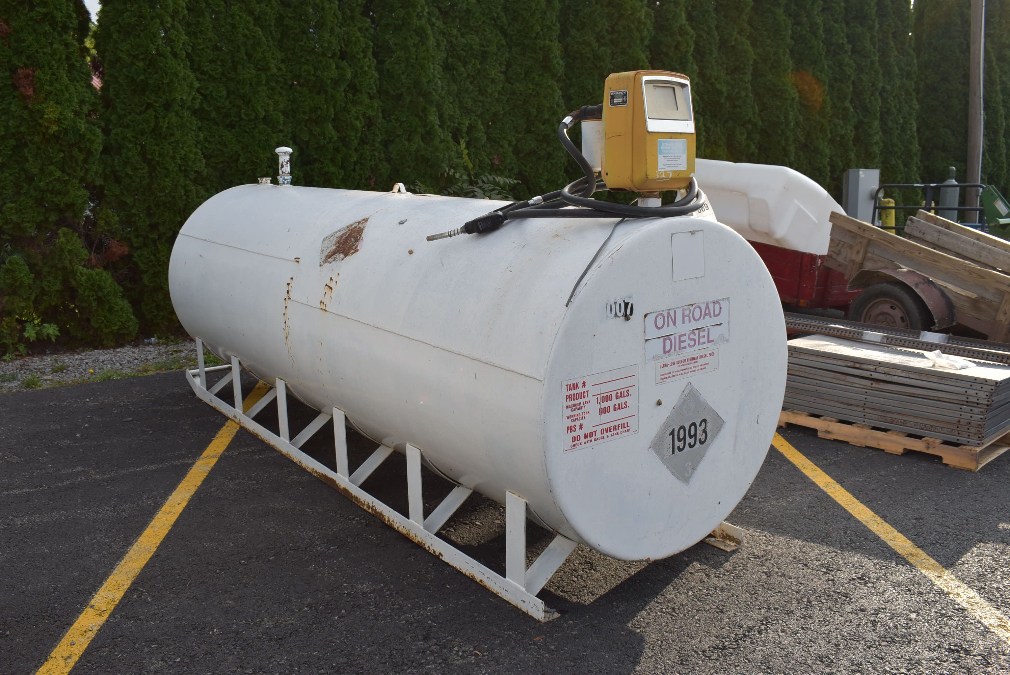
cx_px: 505
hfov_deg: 57.2
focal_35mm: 33
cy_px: 338
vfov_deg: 40.0
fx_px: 927
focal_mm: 22
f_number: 9
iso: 200
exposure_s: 1/320
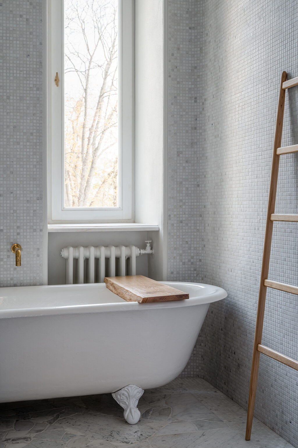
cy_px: 224
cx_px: 149
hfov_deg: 28.6
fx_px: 584
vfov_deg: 41.9
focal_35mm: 47
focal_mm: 47
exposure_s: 1/40
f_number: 10
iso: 200
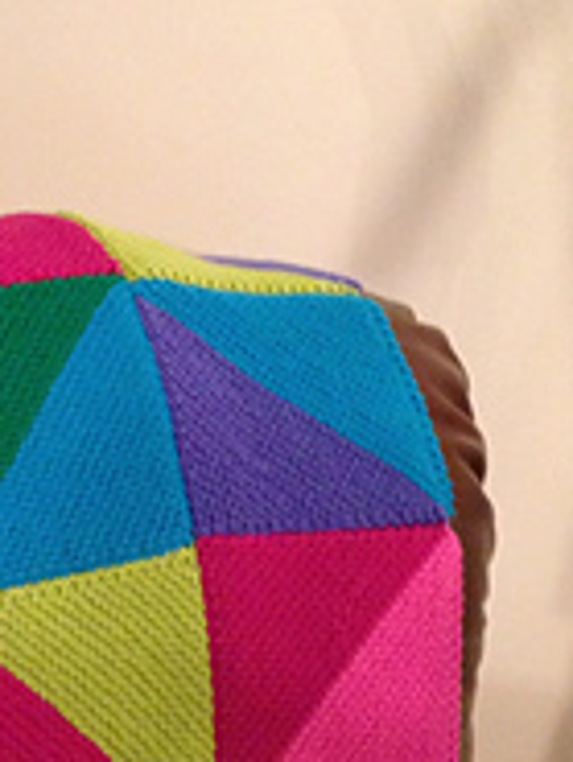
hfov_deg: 16.3
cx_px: 19
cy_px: 531
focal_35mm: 89
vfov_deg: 21.9
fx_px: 1962
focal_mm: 4.12
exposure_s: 1/17
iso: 400
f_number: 2.4
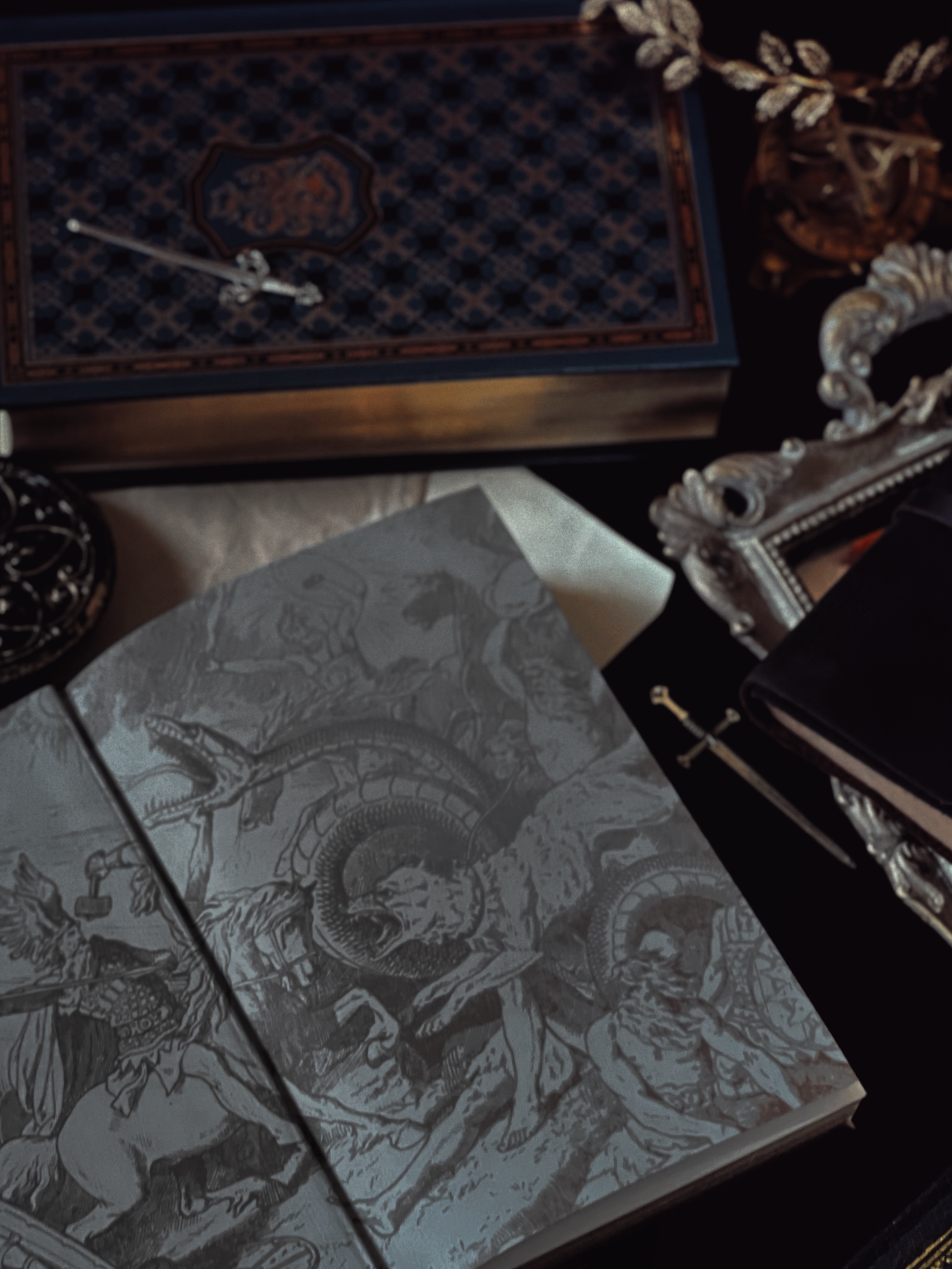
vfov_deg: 17.7
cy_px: 864
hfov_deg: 13.3
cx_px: 567
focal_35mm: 111
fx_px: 4070
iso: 500
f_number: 2.8
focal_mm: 9
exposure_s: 1/15
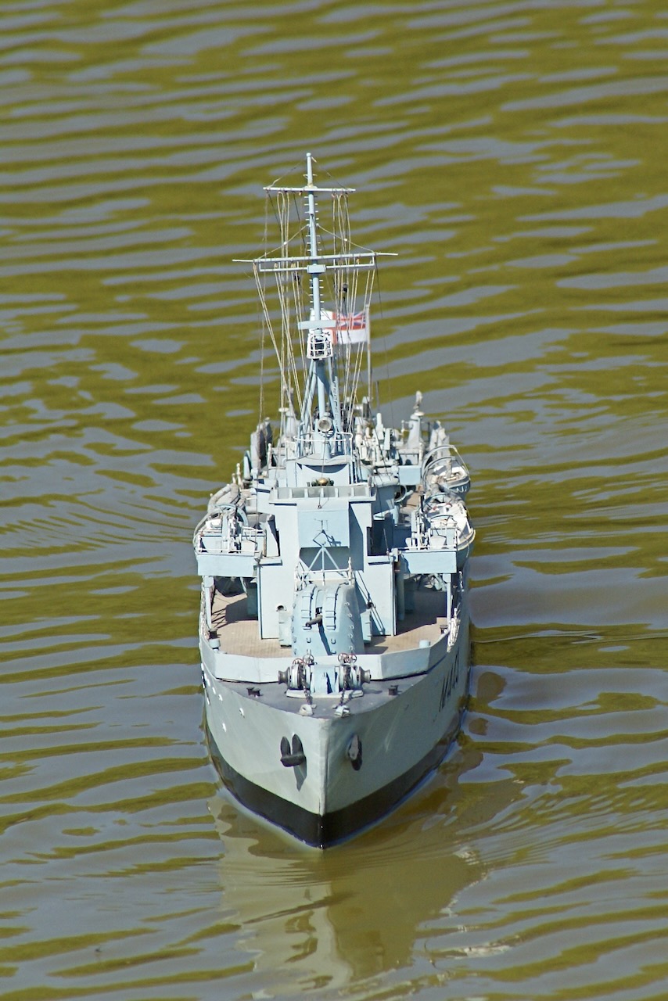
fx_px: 12517
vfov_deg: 4.6
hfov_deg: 3.1
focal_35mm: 450
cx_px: 334
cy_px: 500
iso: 400
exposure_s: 1/500
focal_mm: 300
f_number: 11
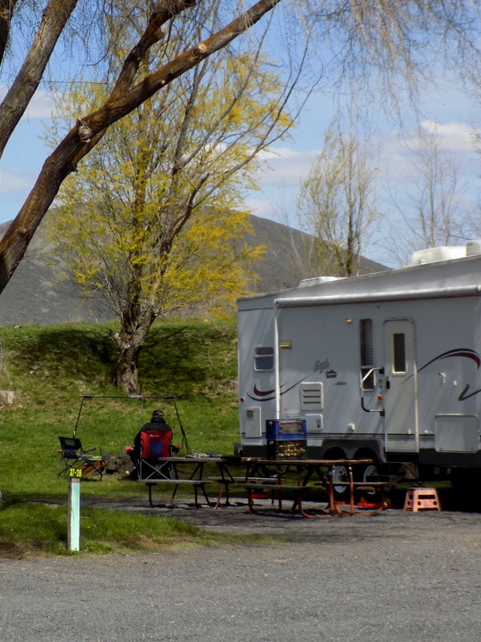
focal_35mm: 138
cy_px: 209
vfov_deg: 14.3
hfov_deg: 10.7
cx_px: 192
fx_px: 2557
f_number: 4.6
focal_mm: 17.2
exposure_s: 1/800
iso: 80
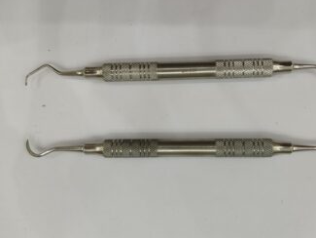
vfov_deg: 44.2
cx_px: 187
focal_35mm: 32
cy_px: 120
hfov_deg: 56.4
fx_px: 292
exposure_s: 1/33
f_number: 1.79
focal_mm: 4.74
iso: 238
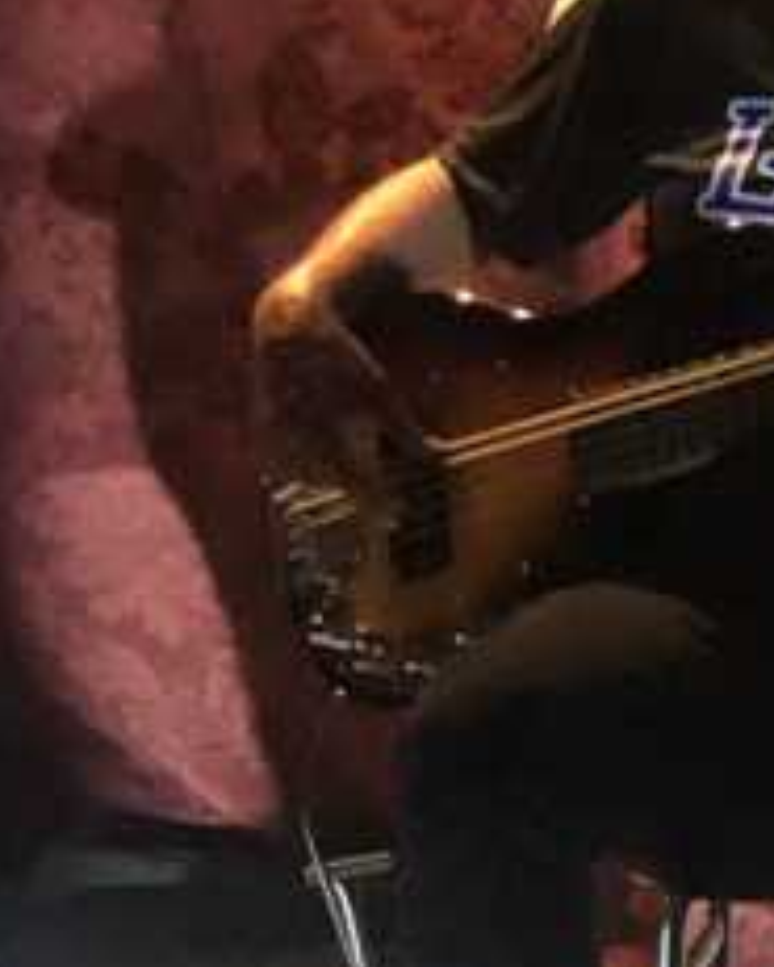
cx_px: 2063
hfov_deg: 9.3
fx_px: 4063
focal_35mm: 142
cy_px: 971
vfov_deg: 13.4
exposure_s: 1/4
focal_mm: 3.99
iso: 80
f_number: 1.8
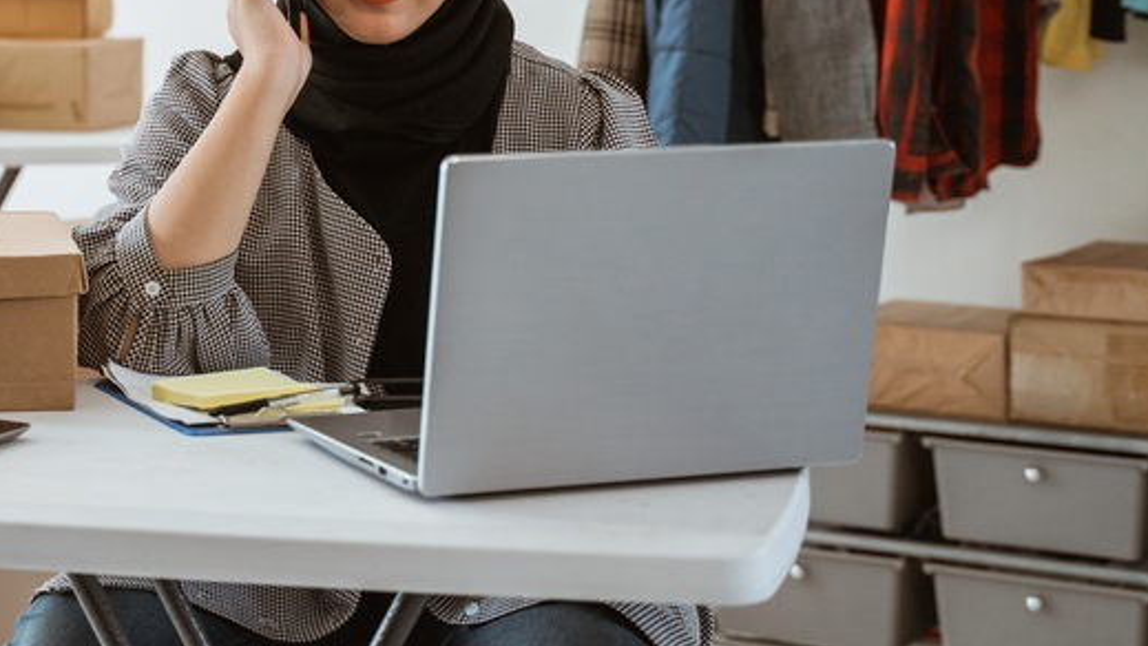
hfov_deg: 21.2
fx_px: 3014
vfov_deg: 12.1
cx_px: 146
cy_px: -32
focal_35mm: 99
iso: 800
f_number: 2.8
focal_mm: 49
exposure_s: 1/200
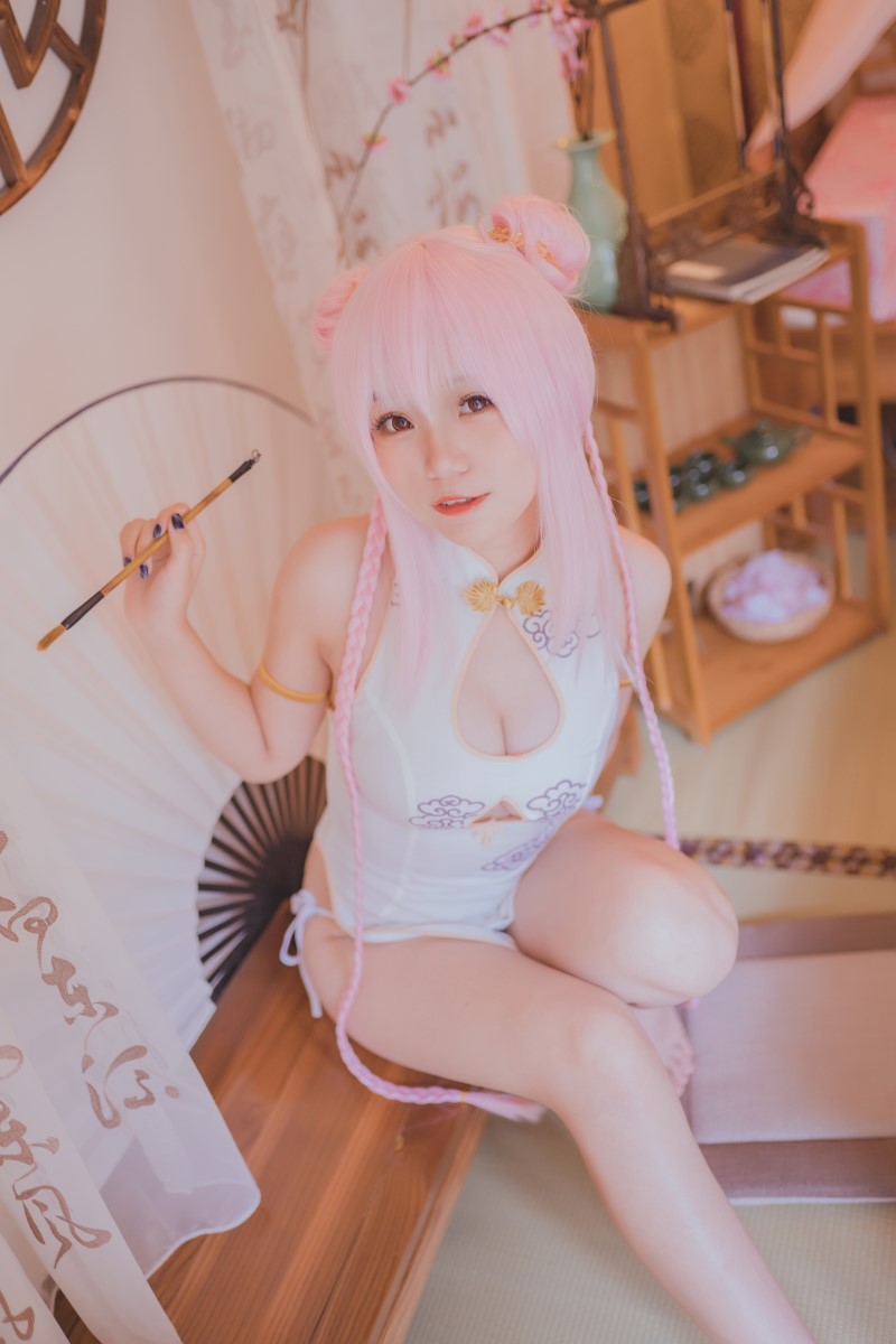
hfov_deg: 37.9
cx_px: 448
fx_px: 1307
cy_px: 672
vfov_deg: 54.4
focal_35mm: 35
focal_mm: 35
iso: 400
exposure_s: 1/100
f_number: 1.8
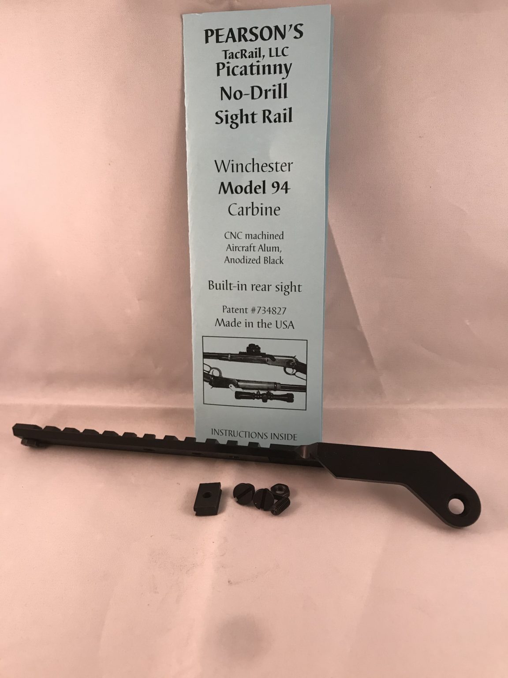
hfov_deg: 49.7
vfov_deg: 63.4
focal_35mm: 28
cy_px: 339
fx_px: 548
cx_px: 254
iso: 32
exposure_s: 1/30
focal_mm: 3.99
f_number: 1.8
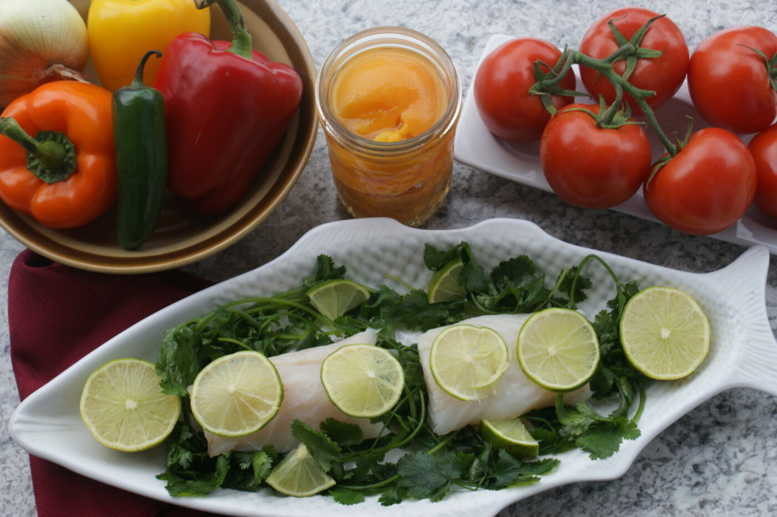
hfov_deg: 29.9
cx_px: 388
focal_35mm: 68
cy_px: 258
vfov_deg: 20.1
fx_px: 1456
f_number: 7.1
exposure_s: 1/100
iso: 100
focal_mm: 45
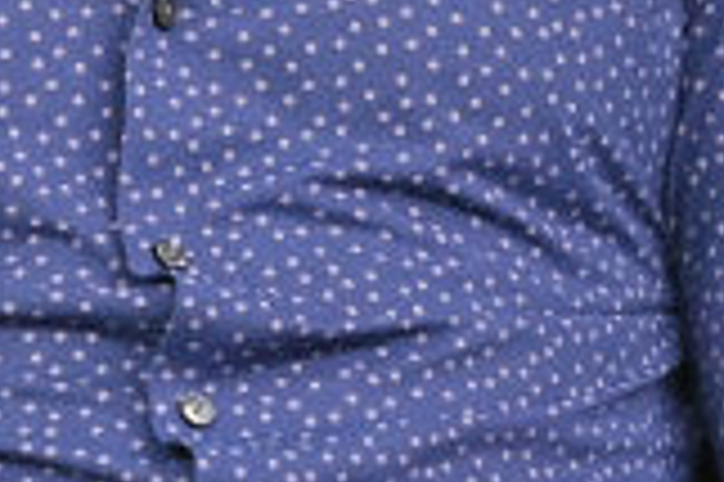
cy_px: -241
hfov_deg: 2.0
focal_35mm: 1051
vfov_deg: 1.3
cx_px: 535
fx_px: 21115
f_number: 3.2
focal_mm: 165
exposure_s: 1/640
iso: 1250
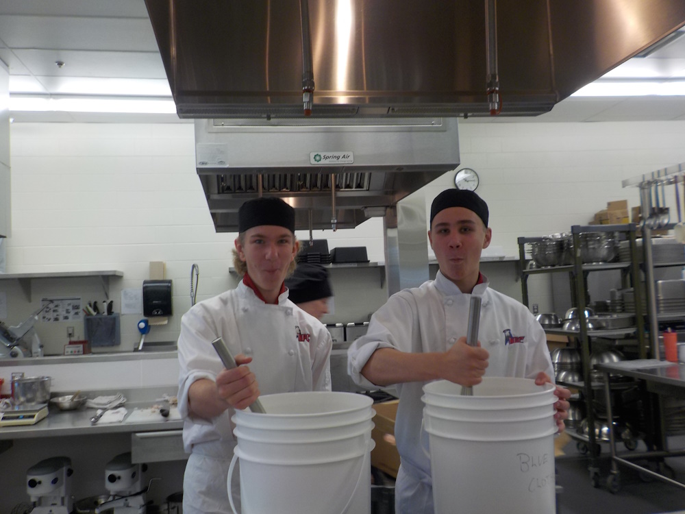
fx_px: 594
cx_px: 342
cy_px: 257
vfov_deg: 46.8
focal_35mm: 30
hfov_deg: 60.0
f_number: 3.3
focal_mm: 4.1
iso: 125
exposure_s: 1/30
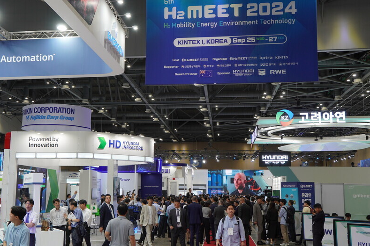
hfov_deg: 42.9
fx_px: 469
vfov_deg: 29.5
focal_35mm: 46
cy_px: 125
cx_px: 156
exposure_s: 1/60
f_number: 4
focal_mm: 25
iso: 160
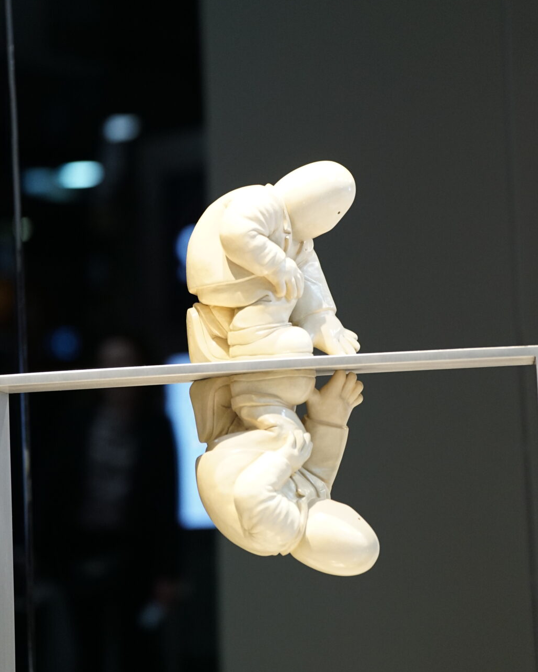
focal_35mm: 141
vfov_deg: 13.7
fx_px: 2807
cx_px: 269
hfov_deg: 10.9
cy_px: 312
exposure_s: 1/100
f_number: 2.8
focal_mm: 125
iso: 3200
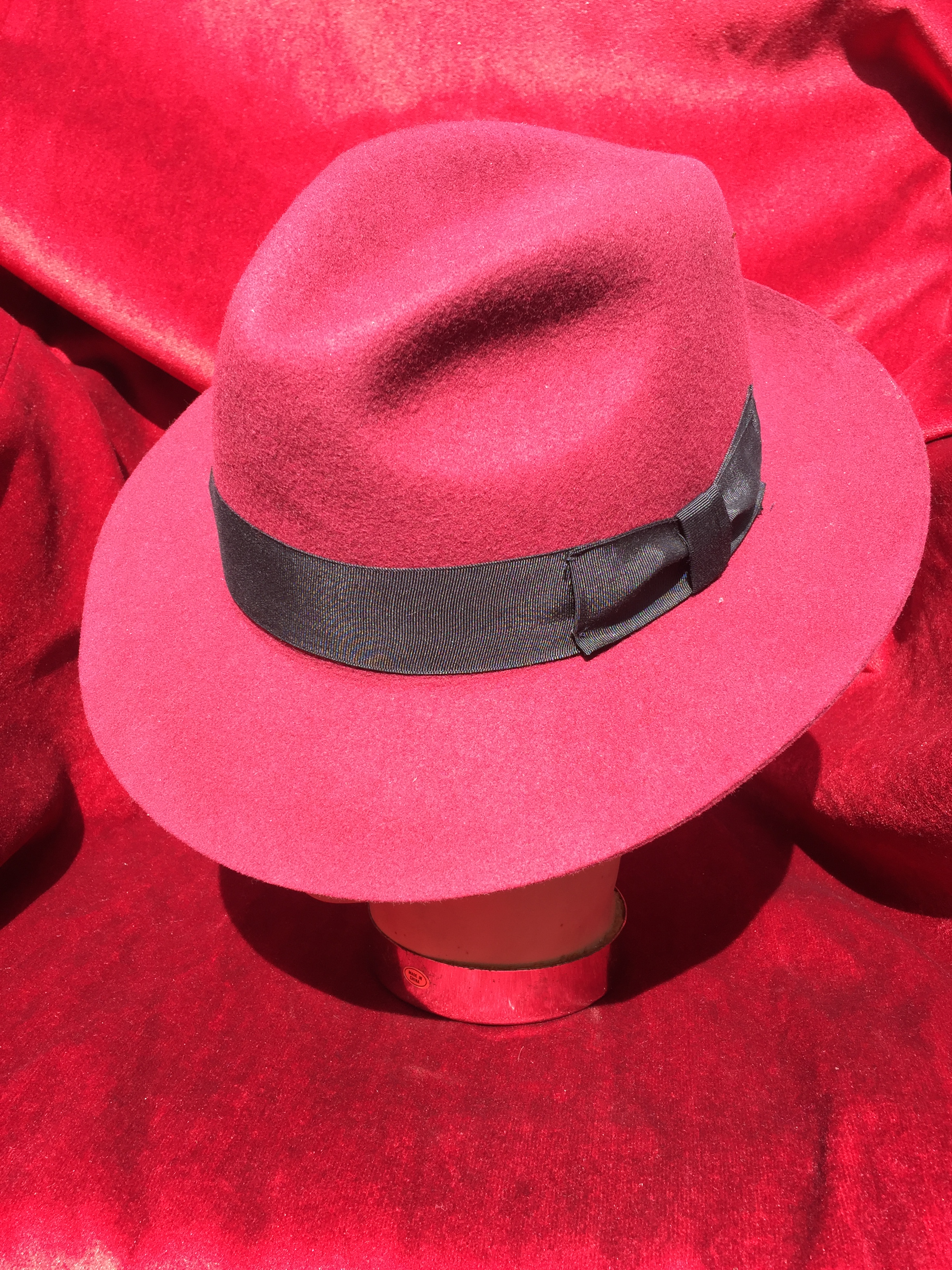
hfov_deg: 48.2
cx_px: 476
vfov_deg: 61.7
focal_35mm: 29
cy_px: 635
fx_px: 1063
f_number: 2.2
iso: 32
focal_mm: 4.15
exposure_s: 1/249
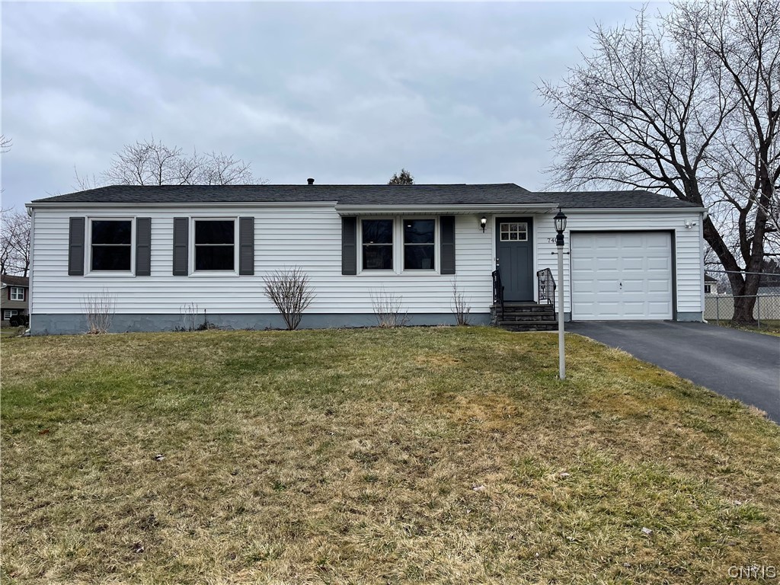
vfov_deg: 54.9
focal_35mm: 25
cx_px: 390
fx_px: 563
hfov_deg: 69.4
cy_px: 292
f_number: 1.6
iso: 32
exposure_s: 1/855
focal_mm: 5.1
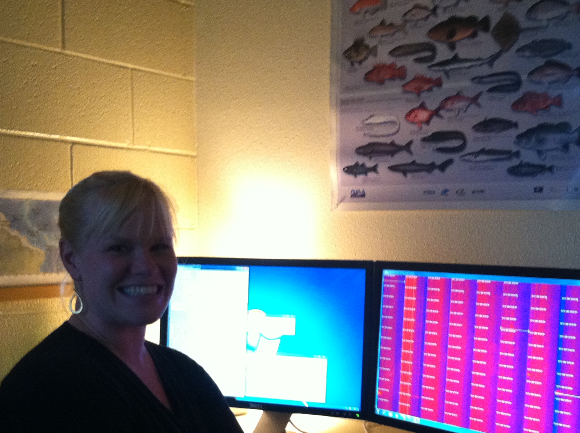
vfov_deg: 26.8
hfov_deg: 35.6
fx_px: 903
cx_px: 322
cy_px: 302
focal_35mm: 54
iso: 320
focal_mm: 3.85
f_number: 2.8
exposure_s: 1/15
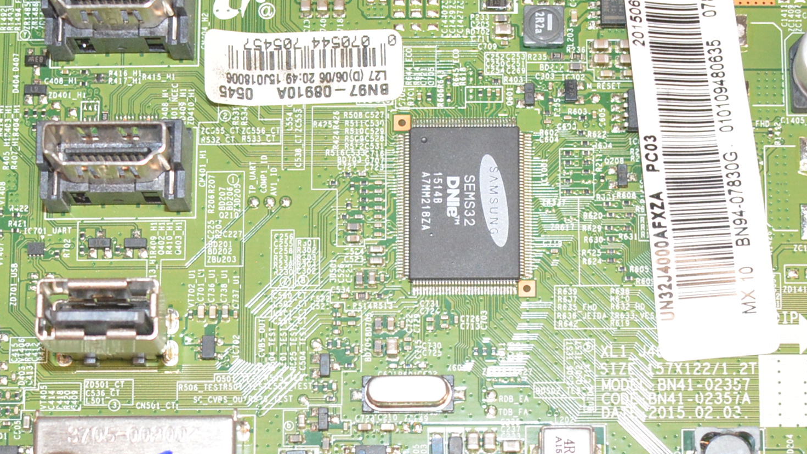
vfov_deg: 12.3
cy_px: 556
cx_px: 461
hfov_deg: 22.2
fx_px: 2054
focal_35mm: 96
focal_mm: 20
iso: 1000
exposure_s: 1/200
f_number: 3.8
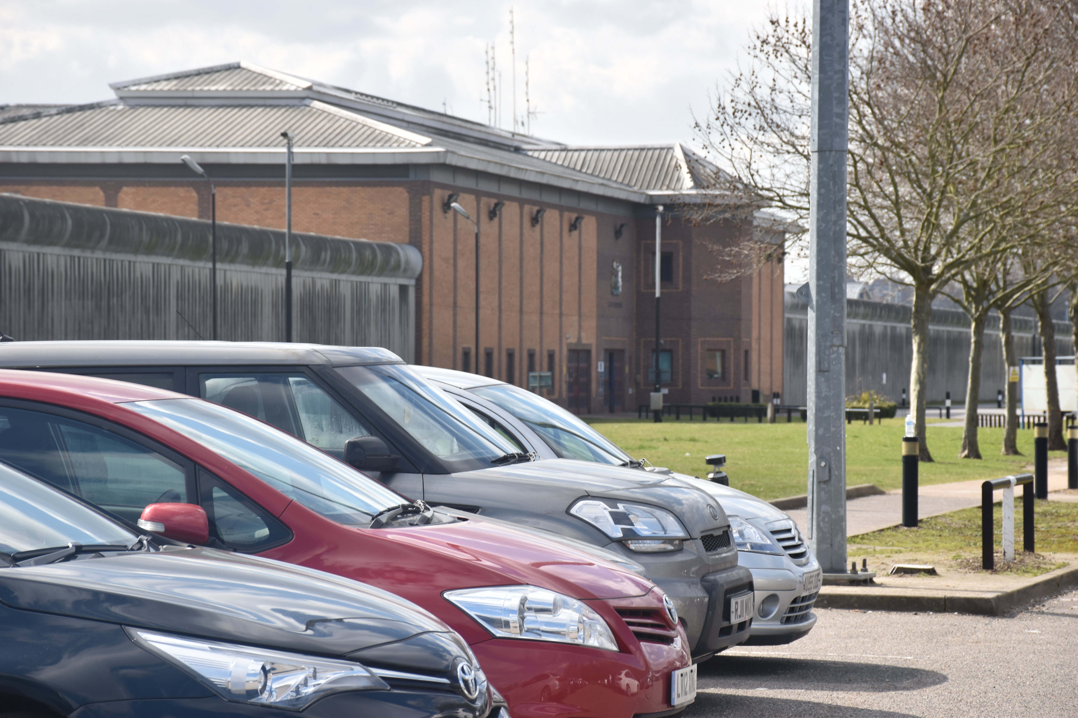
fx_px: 4042
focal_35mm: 135
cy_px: 359
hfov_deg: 15.2
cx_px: 539
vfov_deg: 10.2
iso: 200
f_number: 9
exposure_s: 1/320
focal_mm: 90
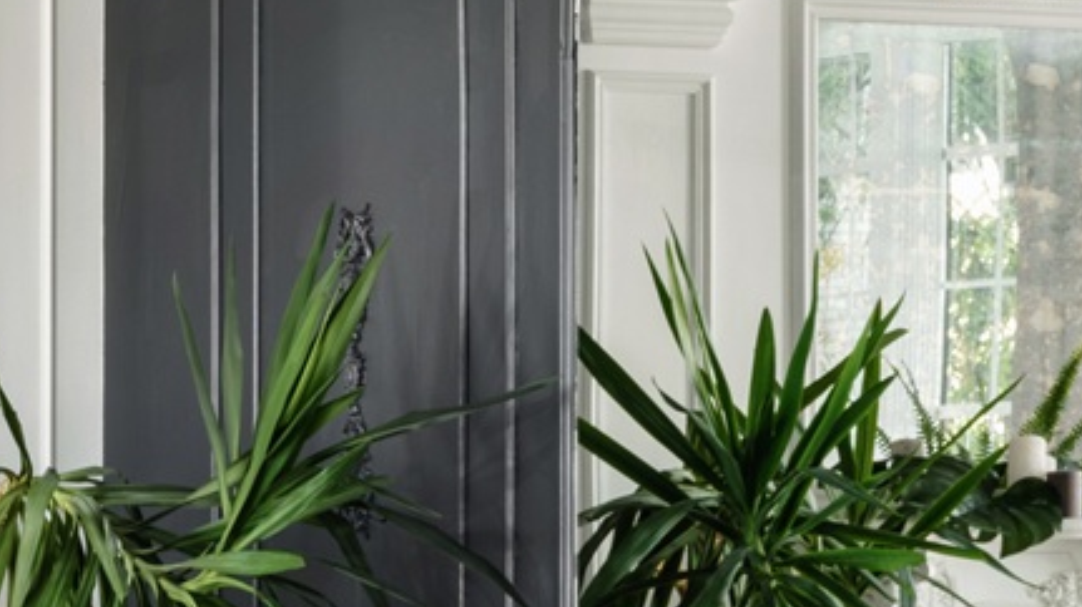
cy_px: 477
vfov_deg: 8.3
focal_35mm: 146
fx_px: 4187
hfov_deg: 14.2
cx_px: -296
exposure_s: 1/2
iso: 200
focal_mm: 30
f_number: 13
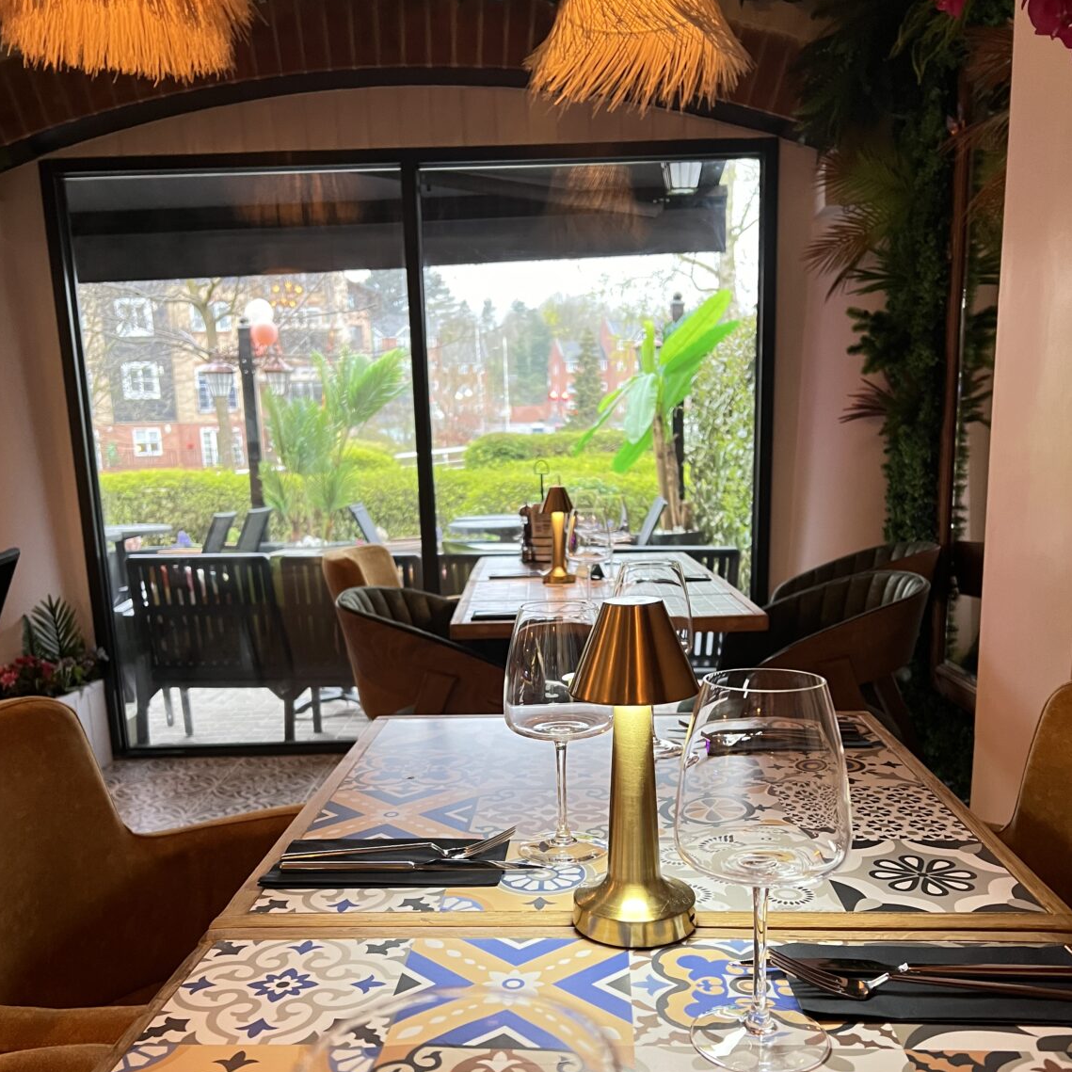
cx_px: 533
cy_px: 693
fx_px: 1086
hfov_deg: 52.5
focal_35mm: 31
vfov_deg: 51.8
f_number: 1.5
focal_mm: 5.7
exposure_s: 1/50
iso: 320
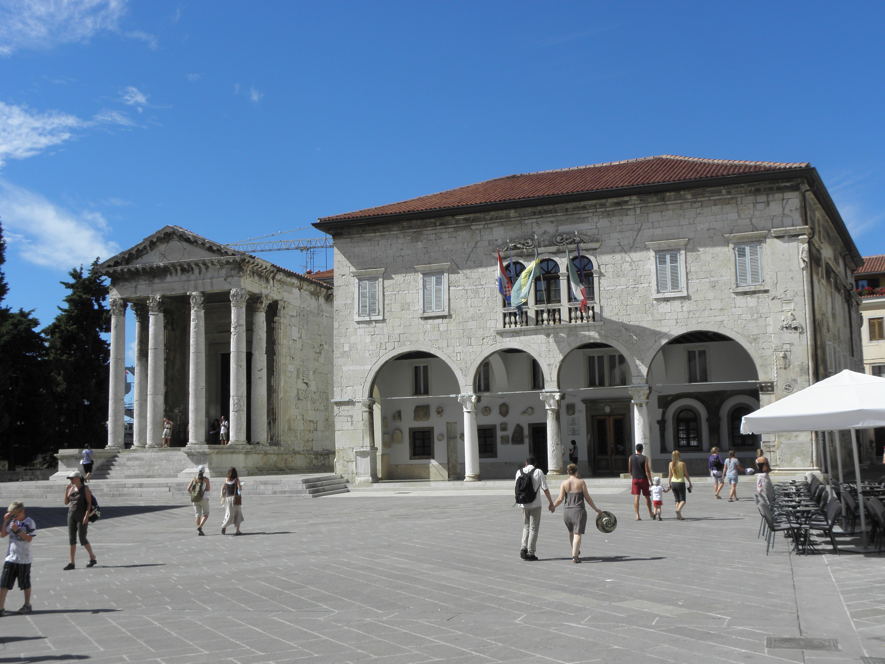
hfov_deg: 45.8
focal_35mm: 41
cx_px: 442
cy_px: 332
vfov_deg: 35.1
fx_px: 1048
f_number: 5.6
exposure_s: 1/400
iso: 64
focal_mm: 7.31
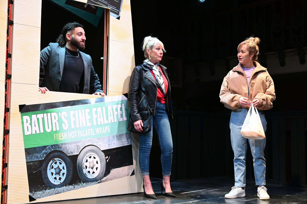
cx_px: 154
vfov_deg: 27.0
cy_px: 102
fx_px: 426
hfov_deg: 39.6
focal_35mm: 50
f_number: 5.6
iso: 2500
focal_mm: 50
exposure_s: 1/160
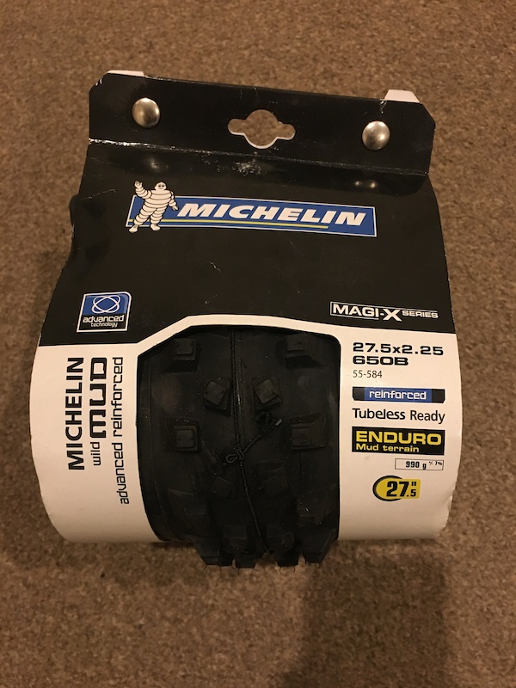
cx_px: 258
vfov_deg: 61.7
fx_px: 576
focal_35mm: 29
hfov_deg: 48.2
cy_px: 344
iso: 200
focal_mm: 4.15
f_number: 2.2
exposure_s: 1/20
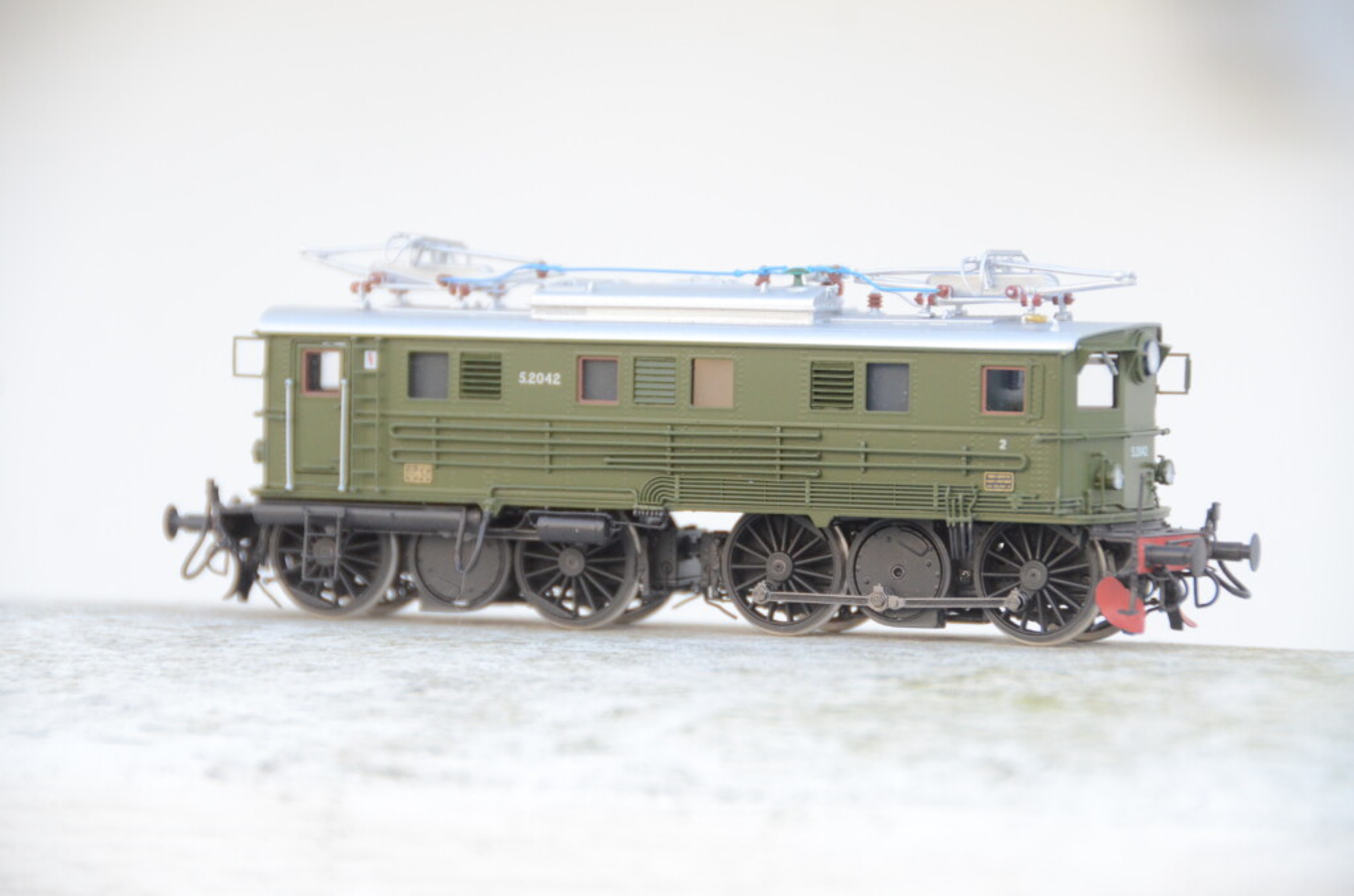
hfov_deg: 8.1
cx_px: 677
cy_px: 448
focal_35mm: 255
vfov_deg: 5.4
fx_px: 9570
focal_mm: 170
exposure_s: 1/400
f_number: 5.6
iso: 1600
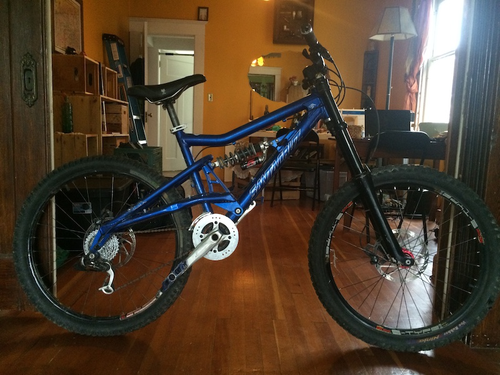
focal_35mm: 29
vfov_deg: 48.2
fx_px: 419
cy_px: 188
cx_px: 250
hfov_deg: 61.7
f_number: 2.2
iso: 320
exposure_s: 1/30
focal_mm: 4.15
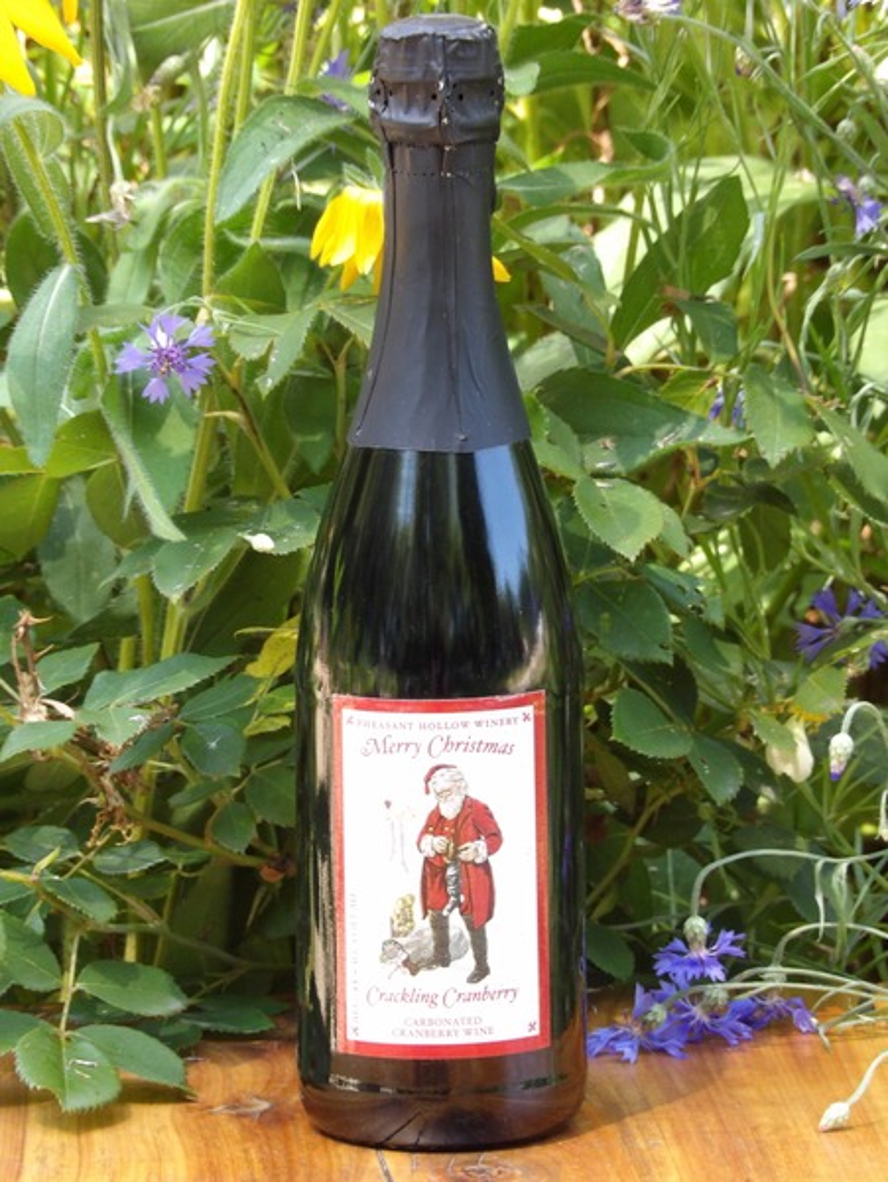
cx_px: 444
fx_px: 7582
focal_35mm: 222
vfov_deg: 8.9
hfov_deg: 6.7
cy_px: 591
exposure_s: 1/59
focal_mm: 39.8
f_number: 4.5
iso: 200
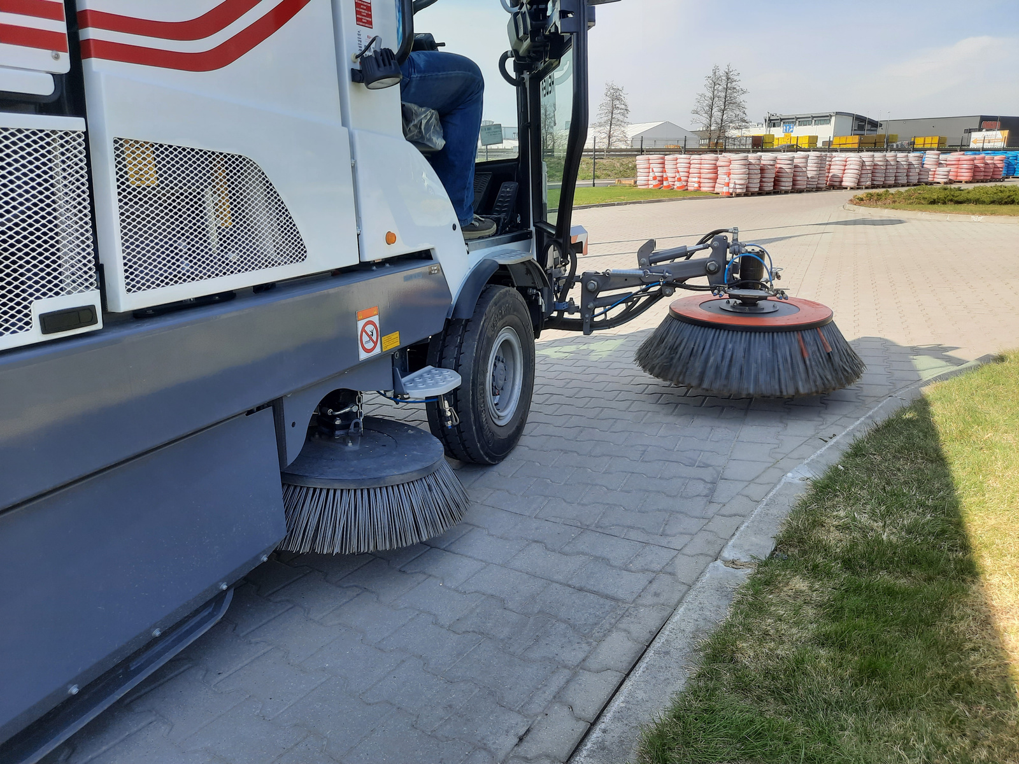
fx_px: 736
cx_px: 510
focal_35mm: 25
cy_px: 382
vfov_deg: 54.9
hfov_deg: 69.4
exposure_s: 1/360
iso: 32
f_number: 2
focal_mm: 4.6
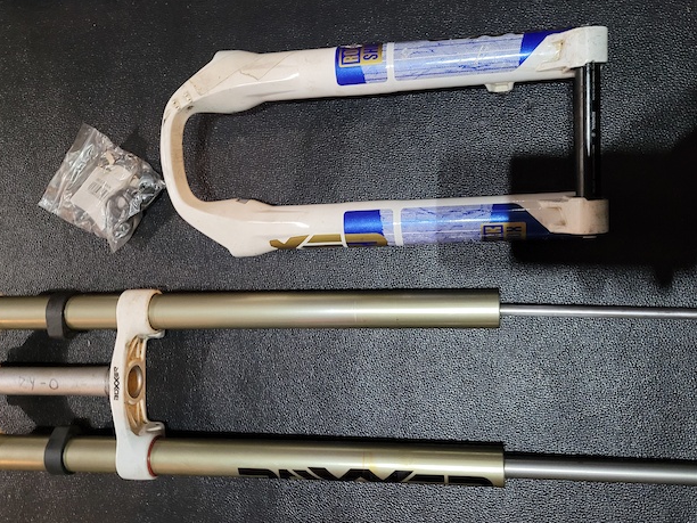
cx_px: 353
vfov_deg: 41.8
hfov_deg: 54.0
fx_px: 685
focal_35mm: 34
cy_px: 247
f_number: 1.8
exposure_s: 1/24
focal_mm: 5.4
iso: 640
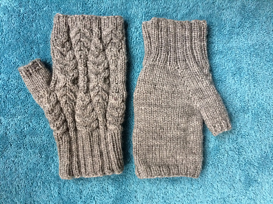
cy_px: 102
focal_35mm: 29
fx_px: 229
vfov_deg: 48.2
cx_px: 136
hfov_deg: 61.7
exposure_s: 1/33
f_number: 2.2
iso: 320
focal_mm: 4.15
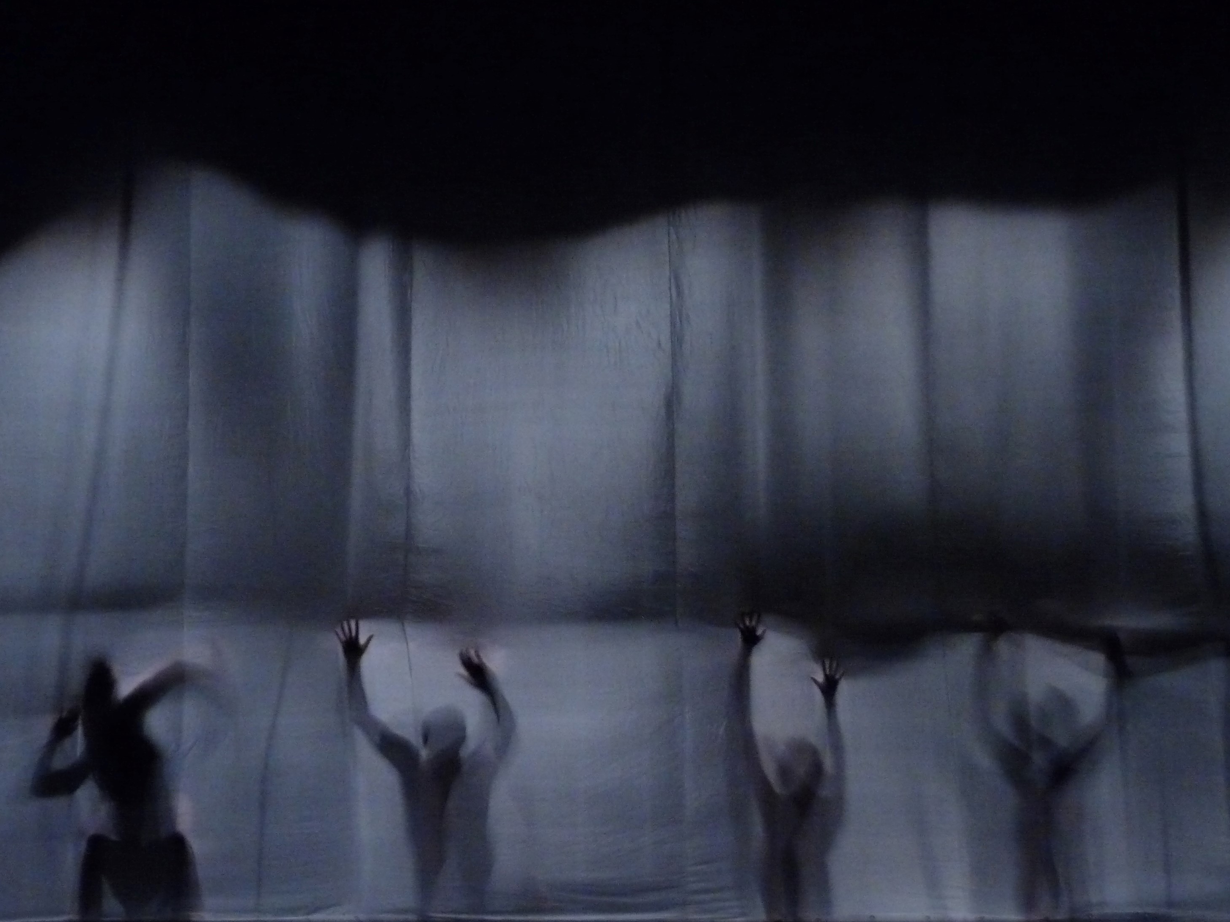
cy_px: 474
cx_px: 627
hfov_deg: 29.8
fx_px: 2310
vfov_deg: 22.6
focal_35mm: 65
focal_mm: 11.1
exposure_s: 1/2.5
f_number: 3.6
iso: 800
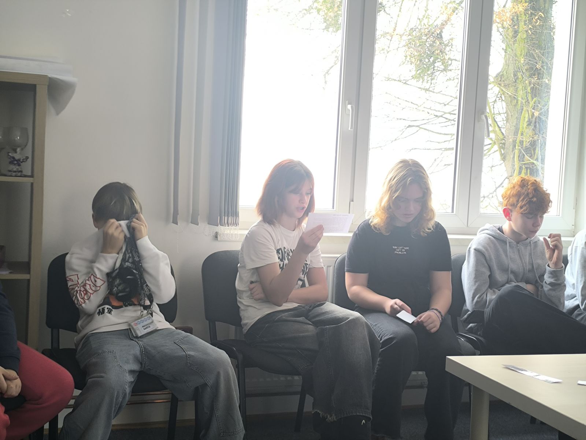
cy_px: 220
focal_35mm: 46
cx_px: 293
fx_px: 779
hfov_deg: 41.2
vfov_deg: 31.5
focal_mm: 6.14
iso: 500
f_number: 1.65
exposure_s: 1/50
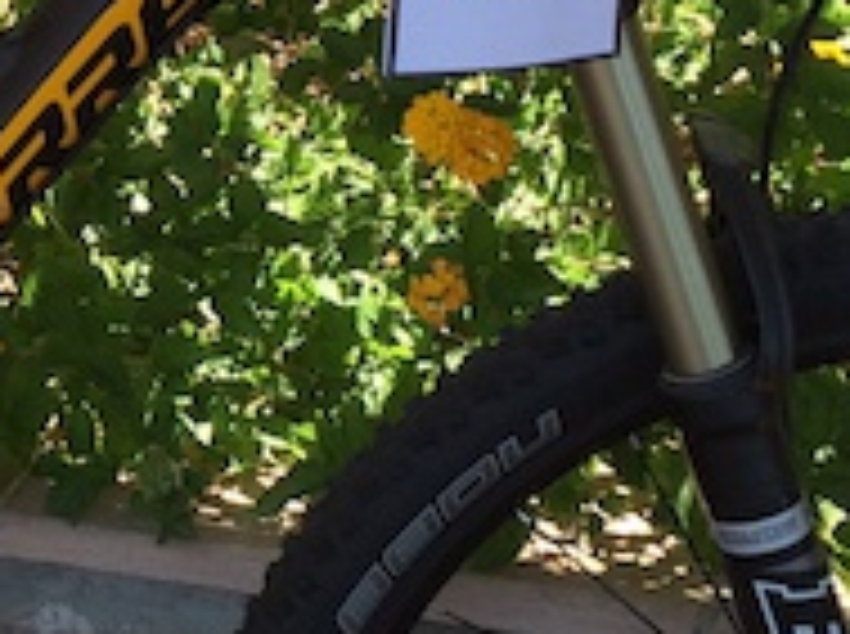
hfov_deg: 15.3
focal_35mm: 123
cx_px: -256
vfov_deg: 12.0
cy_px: 130
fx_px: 3015
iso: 32
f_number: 2.2
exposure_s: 1/477
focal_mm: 4.15
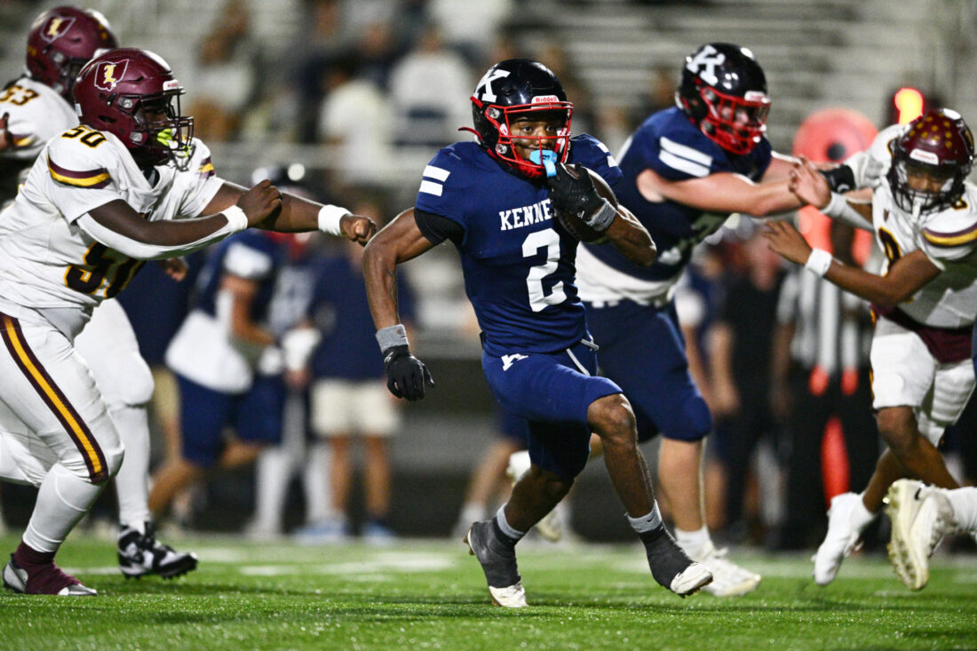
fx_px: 10853
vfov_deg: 3.4
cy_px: 326
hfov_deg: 5.2
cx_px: 488
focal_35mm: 400
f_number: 2.8
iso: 10000
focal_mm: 400
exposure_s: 1/1600
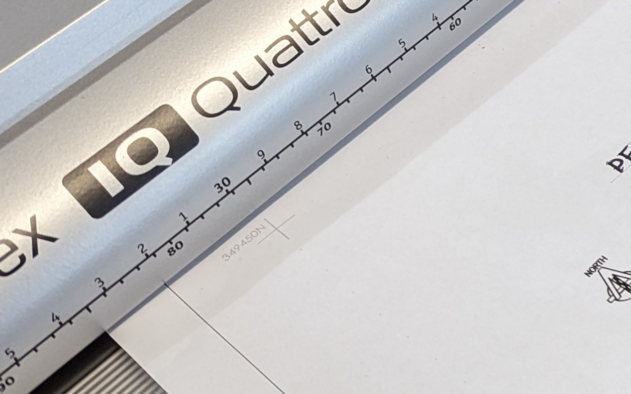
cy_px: -100
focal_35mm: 82
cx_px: 835
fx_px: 1410
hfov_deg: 22.4
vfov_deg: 15.3
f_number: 1.85
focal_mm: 6.81
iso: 164
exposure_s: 1/50
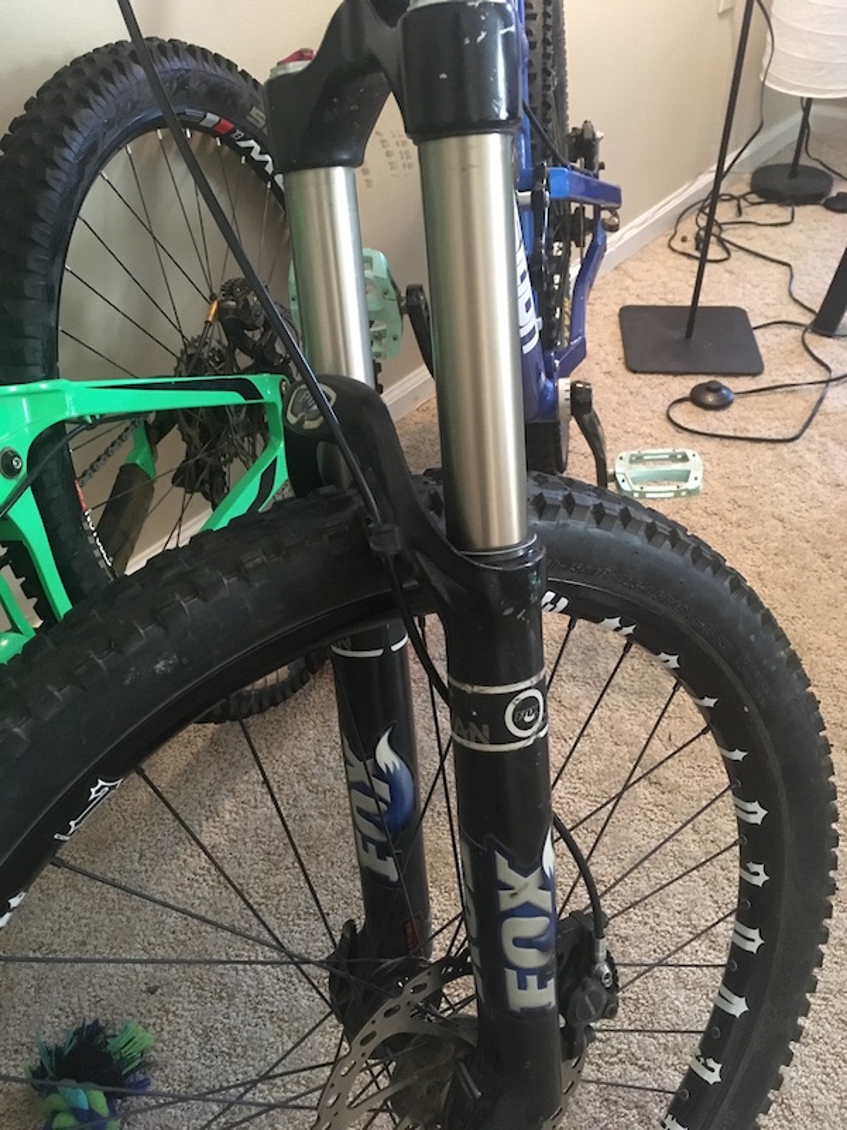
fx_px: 946
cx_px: 424
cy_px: 565
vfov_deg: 61.7
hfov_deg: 48.2
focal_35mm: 29
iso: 320
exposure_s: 1/15
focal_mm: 4.15
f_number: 2.2
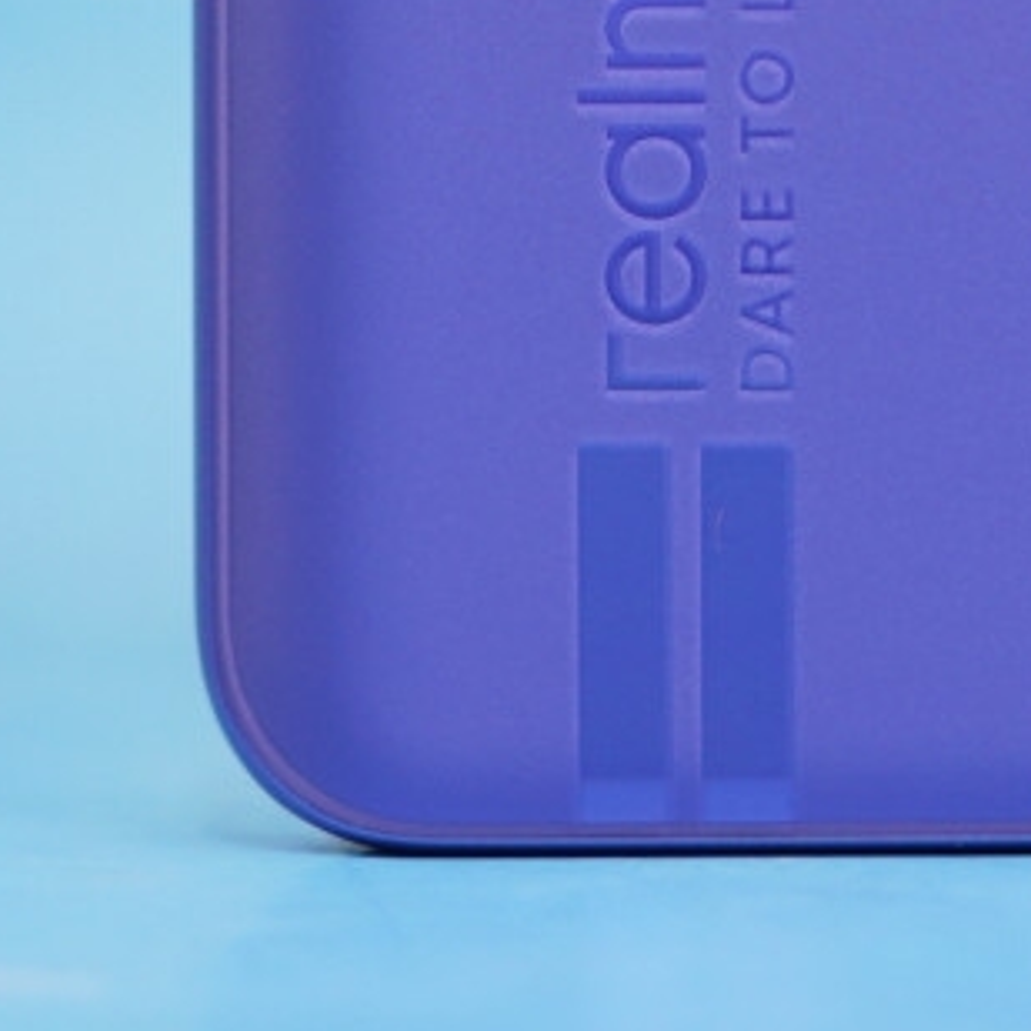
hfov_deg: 3.0
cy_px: -1395
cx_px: 701
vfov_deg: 2.9
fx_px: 20016
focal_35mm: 594
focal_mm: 90
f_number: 2.8
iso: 200
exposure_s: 1/125
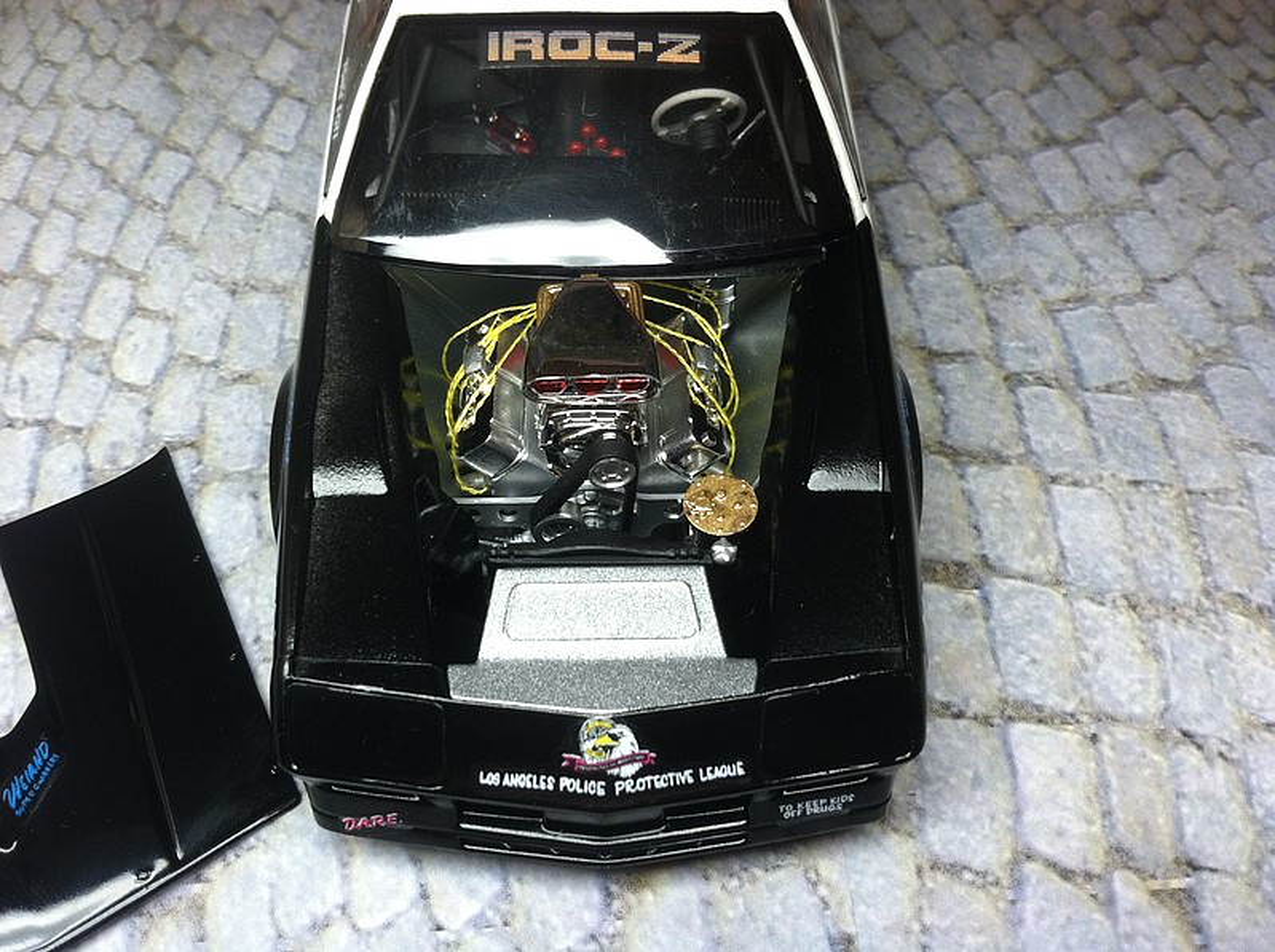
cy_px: 476
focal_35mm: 35
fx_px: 1287
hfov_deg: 52.7
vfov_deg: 40.6
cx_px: 638
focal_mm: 3.85
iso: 80
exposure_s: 1/30
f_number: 2.8
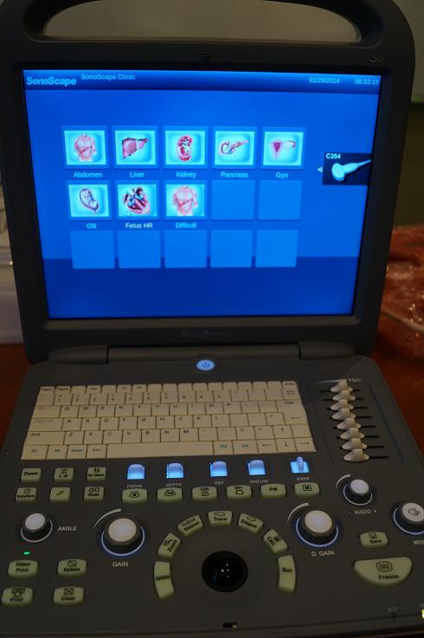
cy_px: 319
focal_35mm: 30
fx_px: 531
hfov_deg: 43.5
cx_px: 212
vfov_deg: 62.0
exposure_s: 1/60
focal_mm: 20
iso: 320
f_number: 4
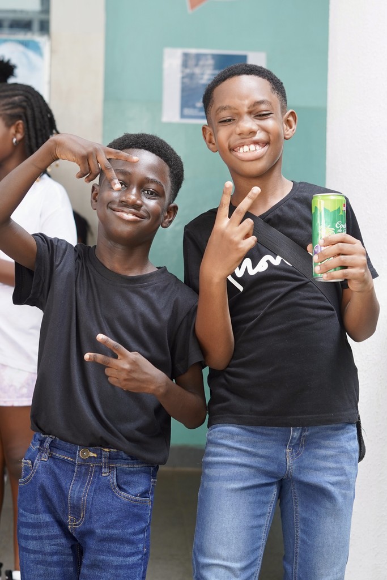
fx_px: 1209
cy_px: 290
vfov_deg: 27.0
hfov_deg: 18.2
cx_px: 194
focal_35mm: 75
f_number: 3.5
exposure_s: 1/100
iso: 400
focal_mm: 50
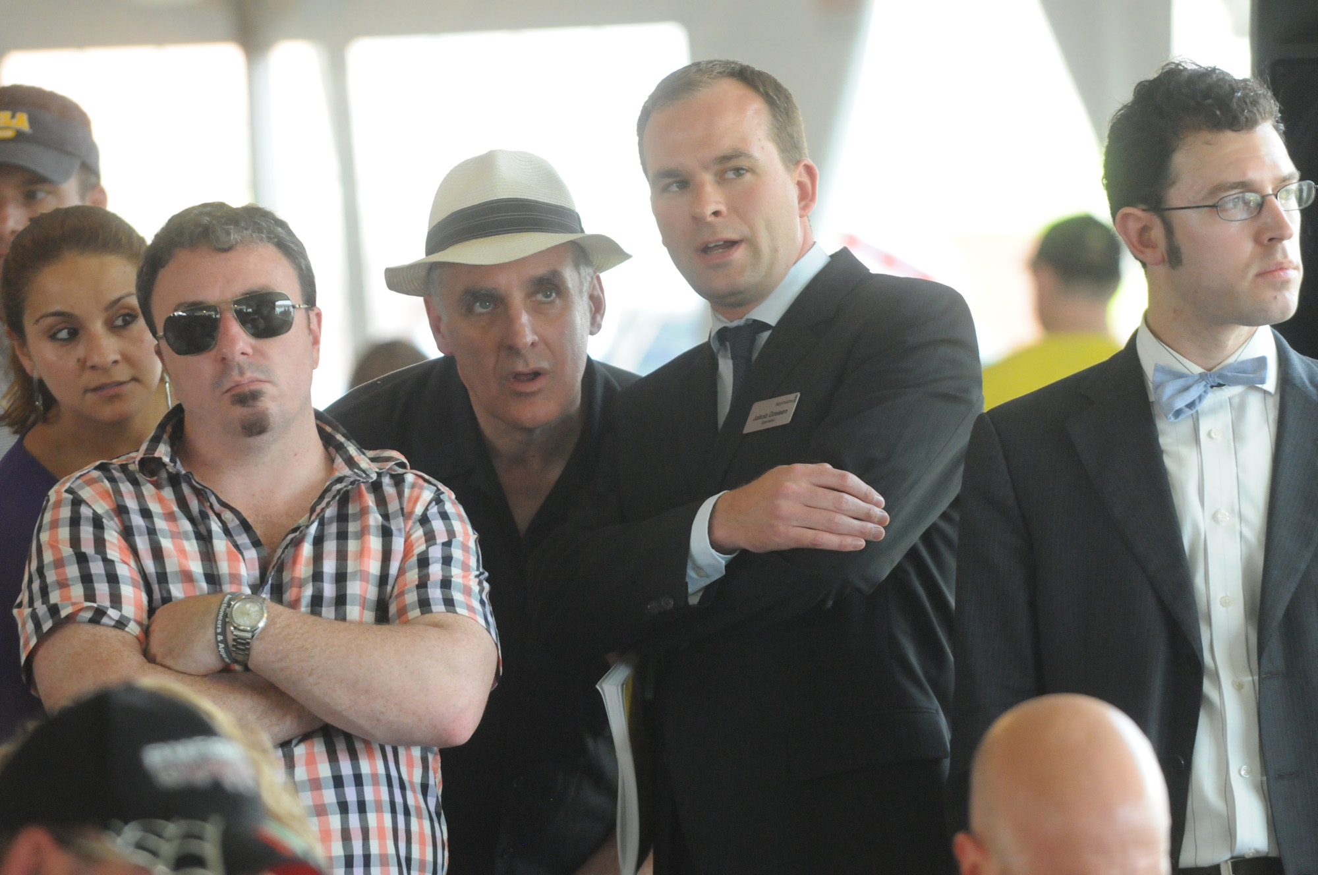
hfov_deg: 6.9
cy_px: 438
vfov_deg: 4.6
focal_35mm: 300
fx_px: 10969
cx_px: 659
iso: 2000
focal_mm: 200
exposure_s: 1/320
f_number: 5
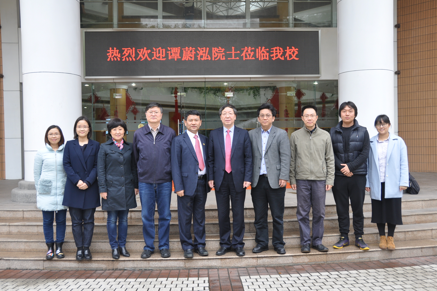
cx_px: 218
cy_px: 146
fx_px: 436
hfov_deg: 53.2
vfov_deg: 36.8
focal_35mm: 36
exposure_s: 1/60
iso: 320
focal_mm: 24
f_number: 4
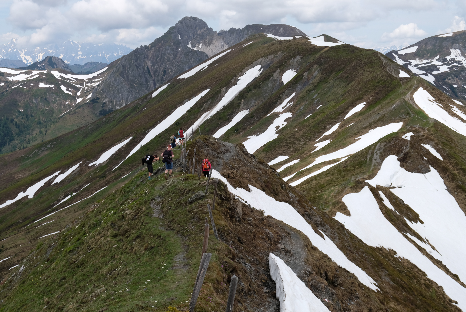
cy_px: 153
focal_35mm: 46
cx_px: 229
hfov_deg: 42.7
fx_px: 596
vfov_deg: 29.3
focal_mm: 28.9
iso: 200
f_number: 4.5
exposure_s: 1/1000
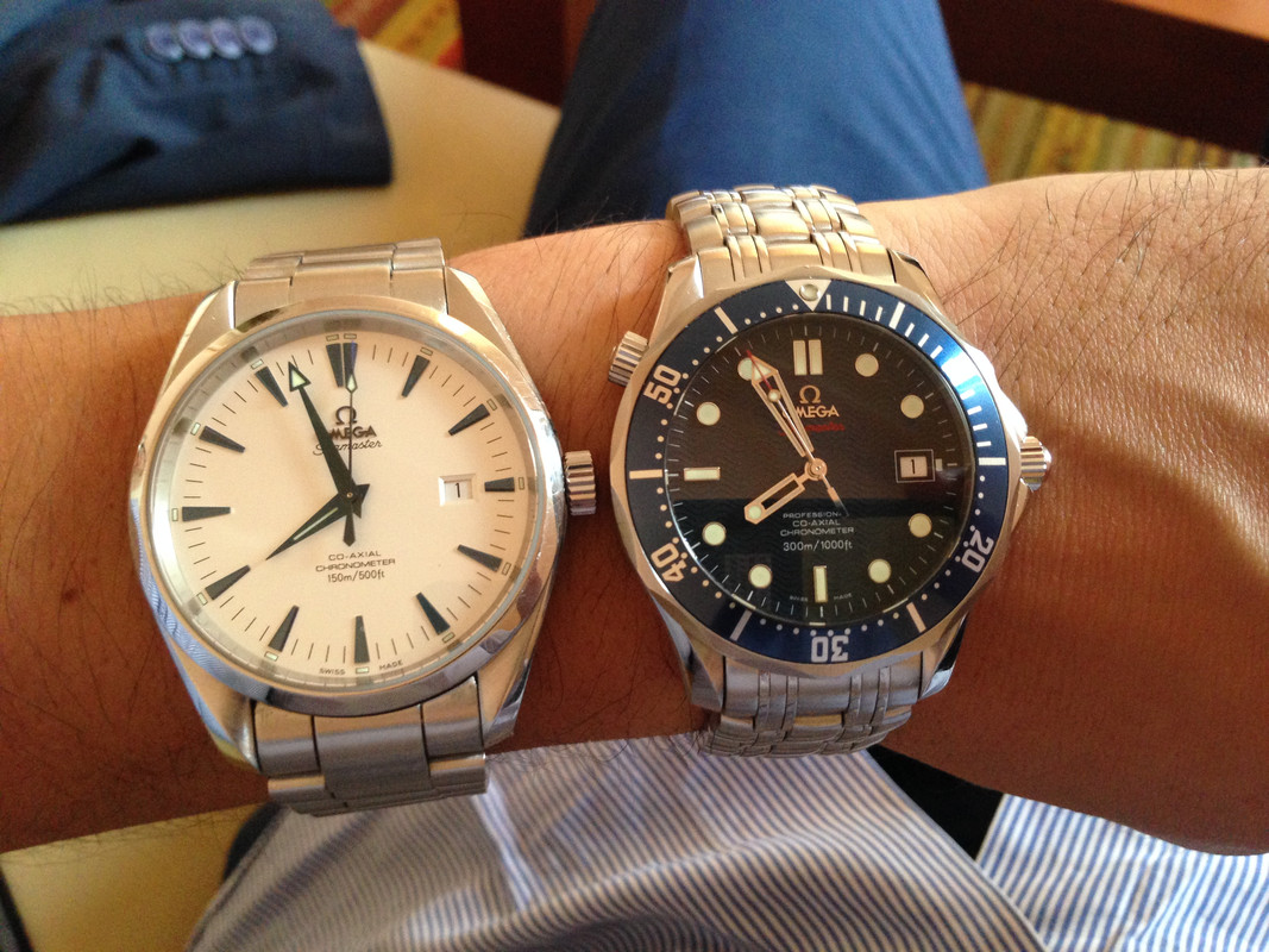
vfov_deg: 42.9
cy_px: 476
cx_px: 634
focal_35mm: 33
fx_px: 1210
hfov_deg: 55.4
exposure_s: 1/20
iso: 250
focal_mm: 4.12
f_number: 2.4
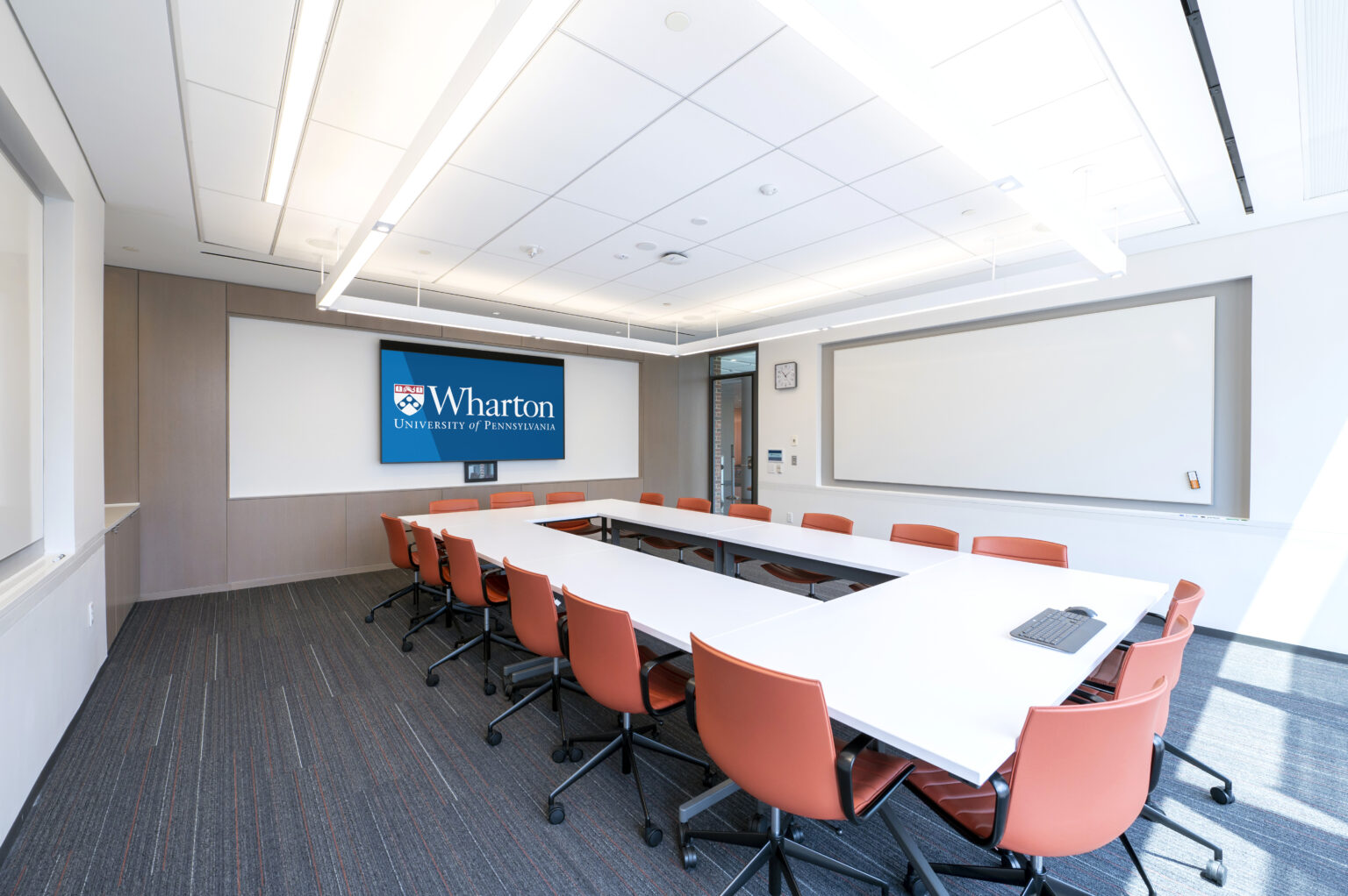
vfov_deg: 81.1
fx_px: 524
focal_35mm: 14
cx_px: 674
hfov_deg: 104.3
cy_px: 448
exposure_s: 1/100
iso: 400
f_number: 8
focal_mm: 14
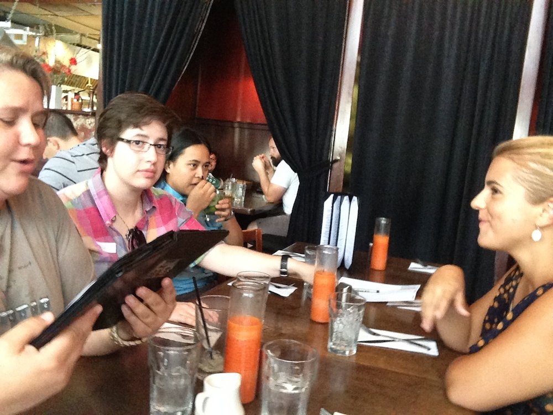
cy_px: 208
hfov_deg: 55.4
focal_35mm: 33
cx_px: 276
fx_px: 527
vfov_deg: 42.9
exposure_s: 1/15
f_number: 2.4
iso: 500
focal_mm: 2.15
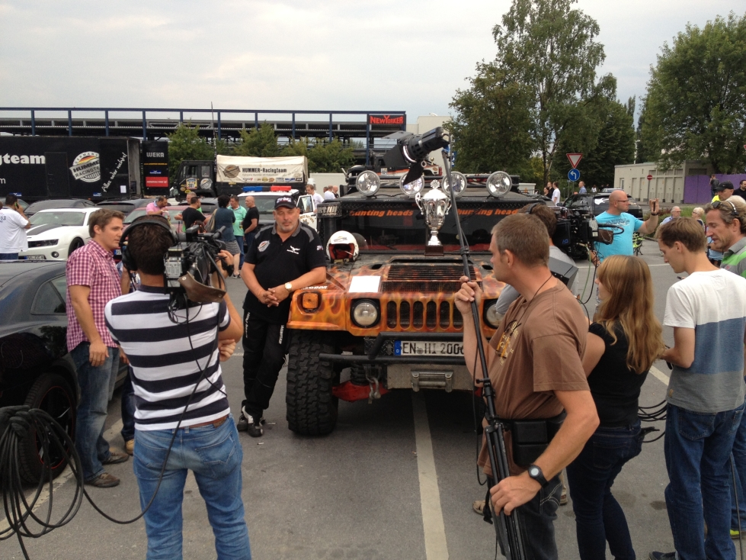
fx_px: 754
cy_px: 280
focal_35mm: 35
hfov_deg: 52.6
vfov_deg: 40.7
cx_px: 373
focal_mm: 4.28
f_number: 2.4
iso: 64
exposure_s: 1/120
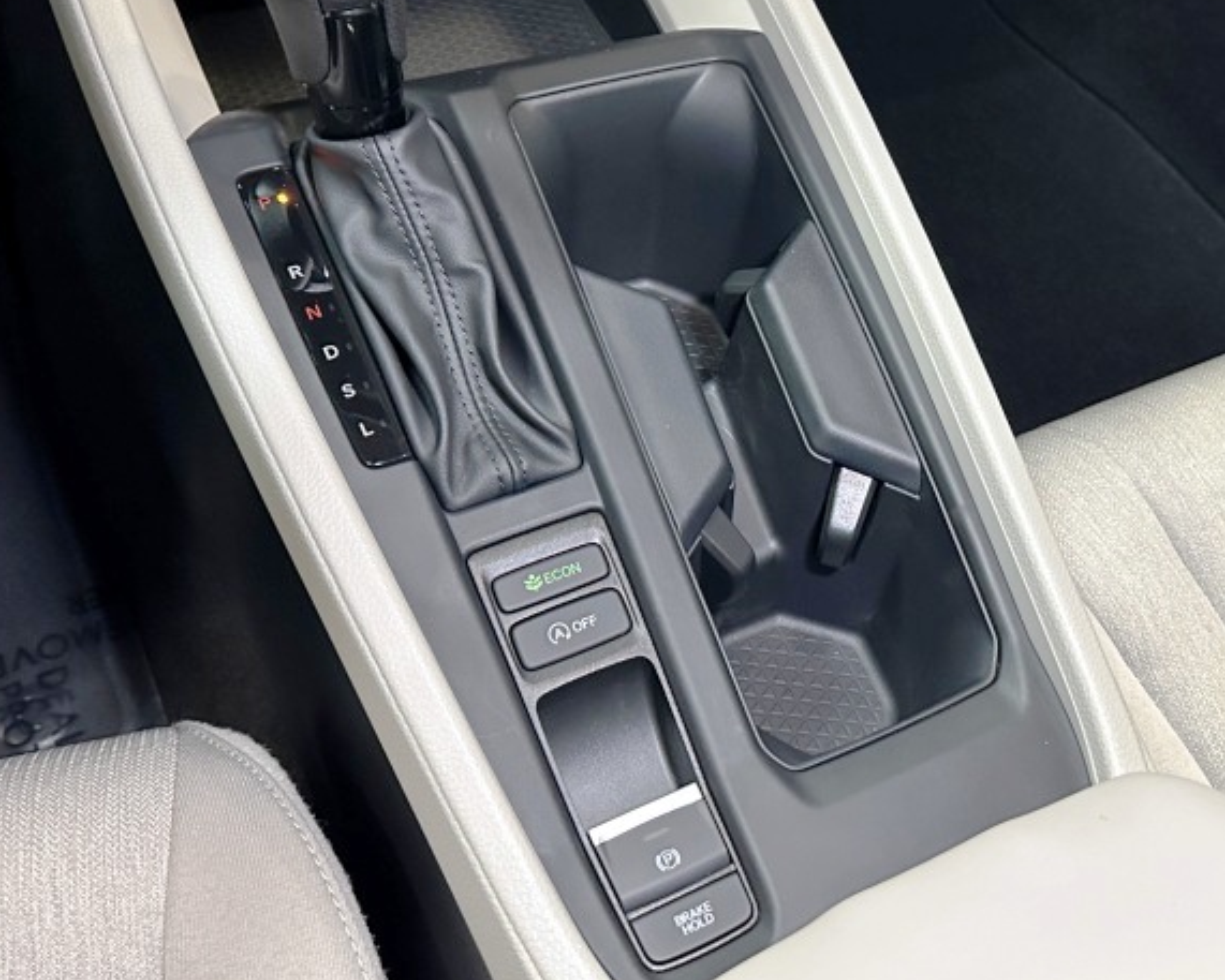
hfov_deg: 43.3
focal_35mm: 42
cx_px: 796
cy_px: 206
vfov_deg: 34.7
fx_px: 1523
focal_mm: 6.86
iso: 800
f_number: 1.78
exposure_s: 1/60
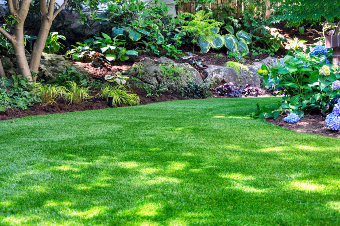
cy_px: 113
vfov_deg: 21.5
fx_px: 594
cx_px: 170
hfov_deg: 31.9
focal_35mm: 63
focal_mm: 42
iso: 450
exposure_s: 1/60
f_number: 8
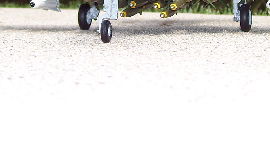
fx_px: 745
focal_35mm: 104
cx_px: 178
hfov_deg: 20.5
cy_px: -12
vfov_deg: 11.5
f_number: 3
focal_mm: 7.6
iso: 80
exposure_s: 1/400
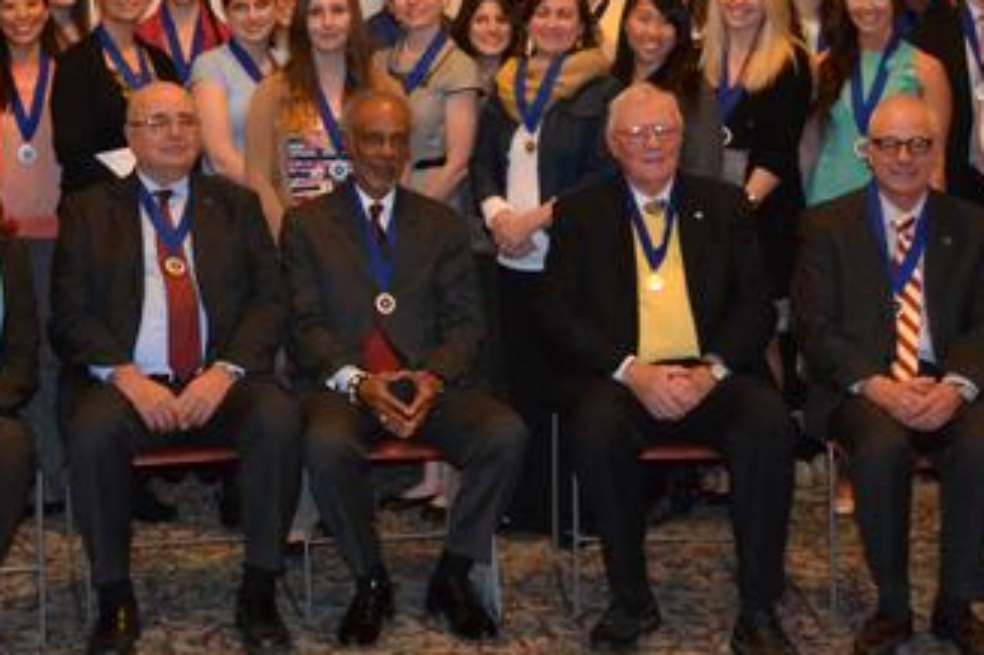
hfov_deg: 32.9
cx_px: 275
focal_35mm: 60
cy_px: 165
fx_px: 1639
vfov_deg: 22.4
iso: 3200
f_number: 3.5
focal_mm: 22
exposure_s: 1/60
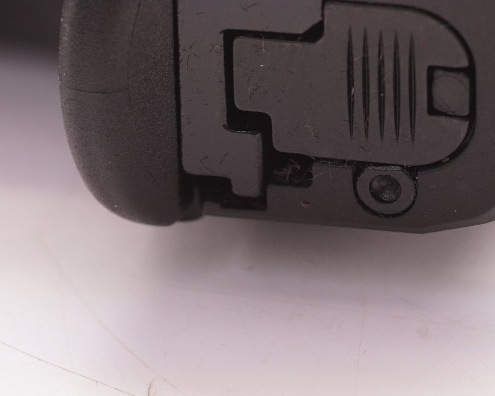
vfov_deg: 2.7
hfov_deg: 3.4
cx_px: 375
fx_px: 8310
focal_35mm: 567
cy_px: 29
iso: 640
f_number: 5.6
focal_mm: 135
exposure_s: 1/100
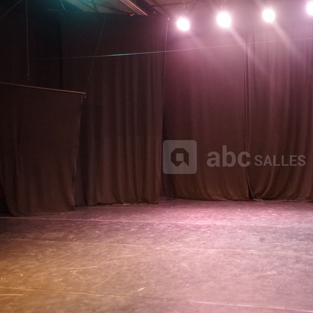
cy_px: 157
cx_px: 234
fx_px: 358
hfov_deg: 45.6
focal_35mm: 35
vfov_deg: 47.2
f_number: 3.5
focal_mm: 18
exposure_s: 1/15
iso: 3200
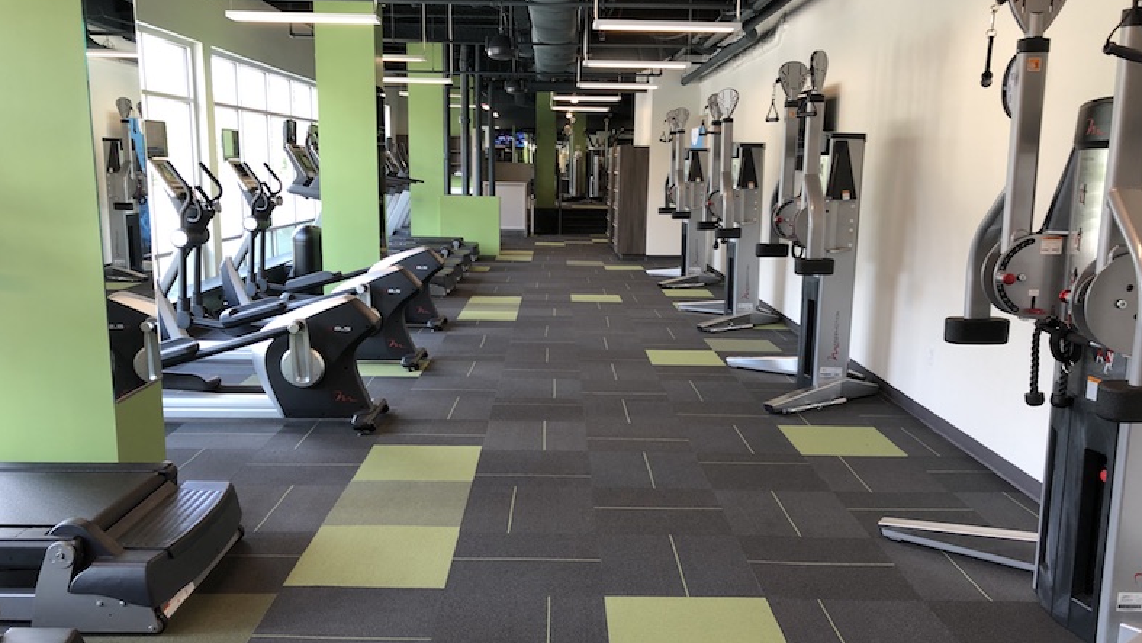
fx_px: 939
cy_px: 361
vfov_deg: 37.7
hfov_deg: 62.6
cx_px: 575
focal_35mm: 31
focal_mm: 4
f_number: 1.8
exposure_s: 1/30
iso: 25
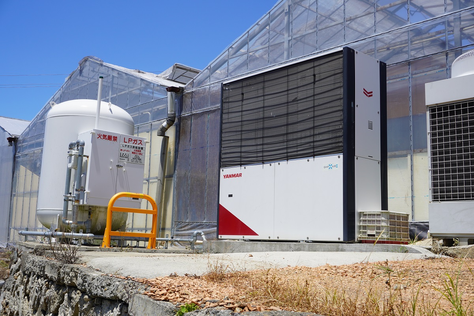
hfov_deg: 47.9
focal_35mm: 40
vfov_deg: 33.0
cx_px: 237
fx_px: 533
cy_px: 158
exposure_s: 1/200
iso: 100
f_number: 11
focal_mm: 27
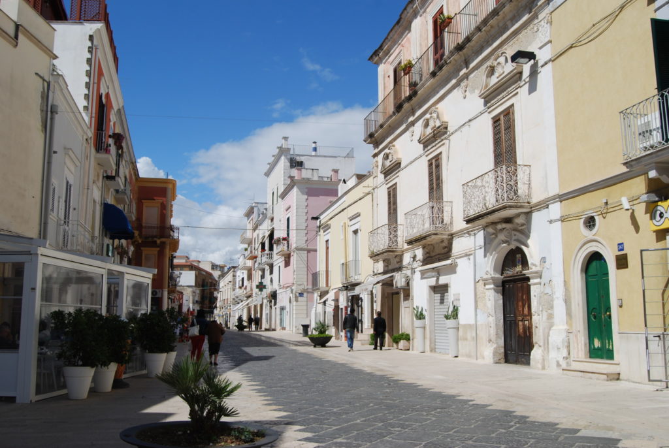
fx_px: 642
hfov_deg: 55.0
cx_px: 334
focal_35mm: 34
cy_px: 224
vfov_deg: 38.5
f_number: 9
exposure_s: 1/320
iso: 100
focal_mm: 23
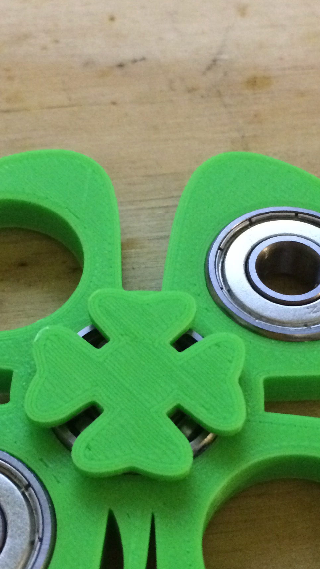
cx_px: 167
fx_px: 905
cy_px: 329
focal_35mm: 60
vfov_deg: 34.8
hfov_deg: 20.1
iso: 400
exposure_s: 1/15
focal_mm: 4.15
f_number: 2.2
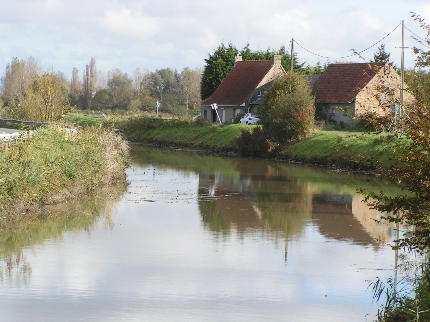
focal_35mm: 164
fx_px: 2037
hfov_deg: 12.0
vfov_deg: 9.1
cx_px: 215
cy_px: 161
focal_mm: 25.1
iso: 50
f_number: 5.6
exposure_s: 1/250
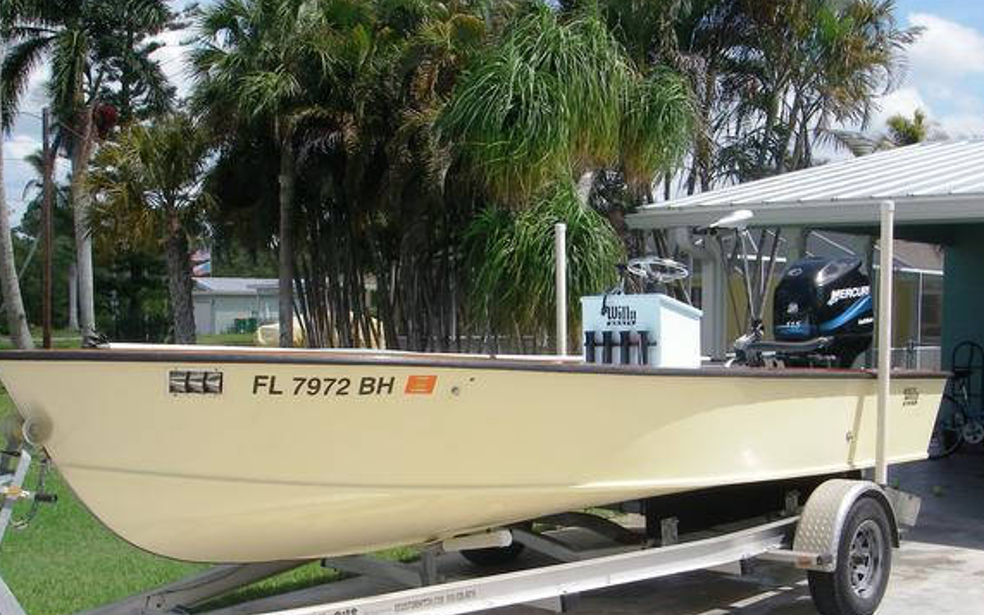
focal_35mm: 49
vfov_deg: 26.3
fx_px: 1314
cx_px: 479
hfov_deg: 41.0
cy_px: 377
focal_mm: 7.3
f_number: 6.8
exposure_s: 1/200
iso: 64
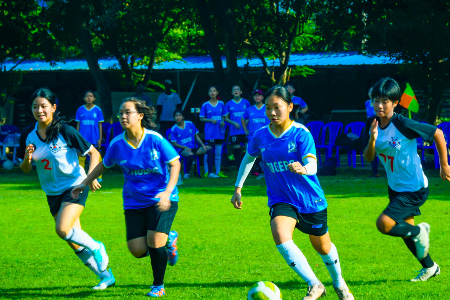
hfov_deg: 9.6
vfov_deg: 6.4
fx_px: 2675
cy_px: 159
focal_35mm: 214
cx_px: 278
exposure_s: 1/200
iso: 200
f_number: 11
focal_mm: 95
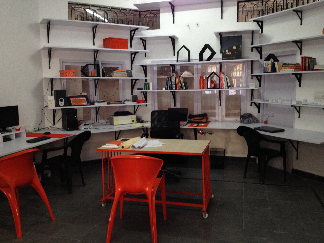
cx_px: 162
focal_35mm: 35
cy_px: 122
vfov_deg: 40.7
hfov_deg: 52.6
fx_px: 328
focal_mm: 4.28
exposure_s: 1/20
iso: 100
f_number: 2.4
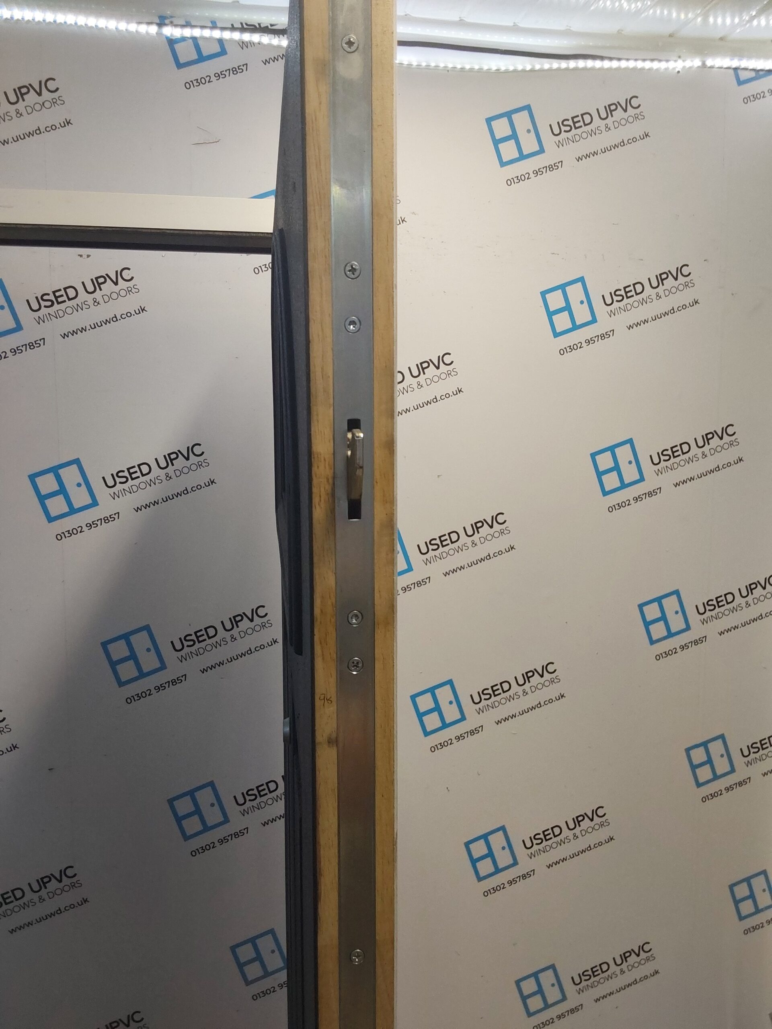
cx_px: 386
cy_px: 514
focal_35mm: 28
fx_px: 833
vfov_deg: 63.4
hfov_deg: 49.7
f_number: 1.9
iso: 50
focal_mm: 2.91
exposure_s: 1/100
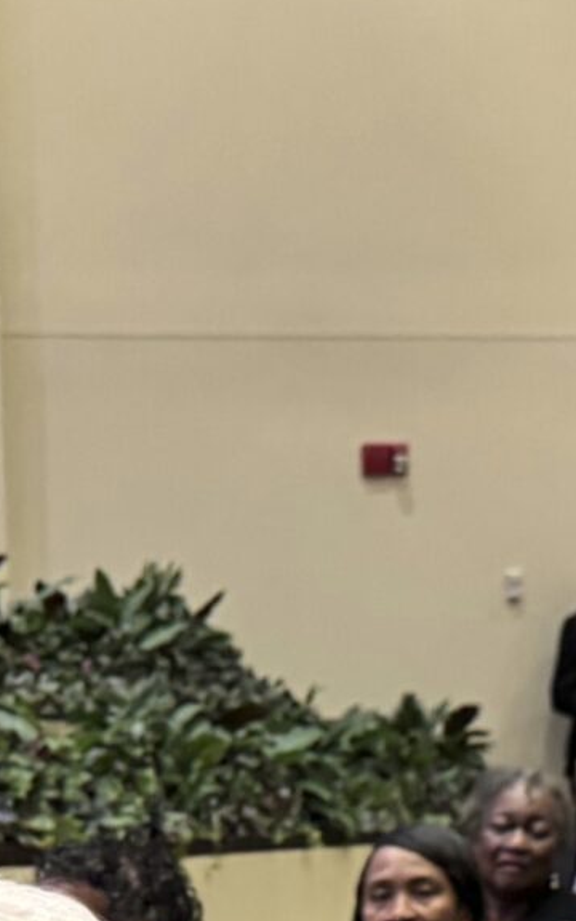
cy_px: 1396
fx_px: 2838
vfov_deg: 16.7
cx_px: -11
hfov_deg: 11.5
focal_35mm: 113
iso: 500
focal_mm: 6.76
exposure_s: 1/60
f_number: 1.78
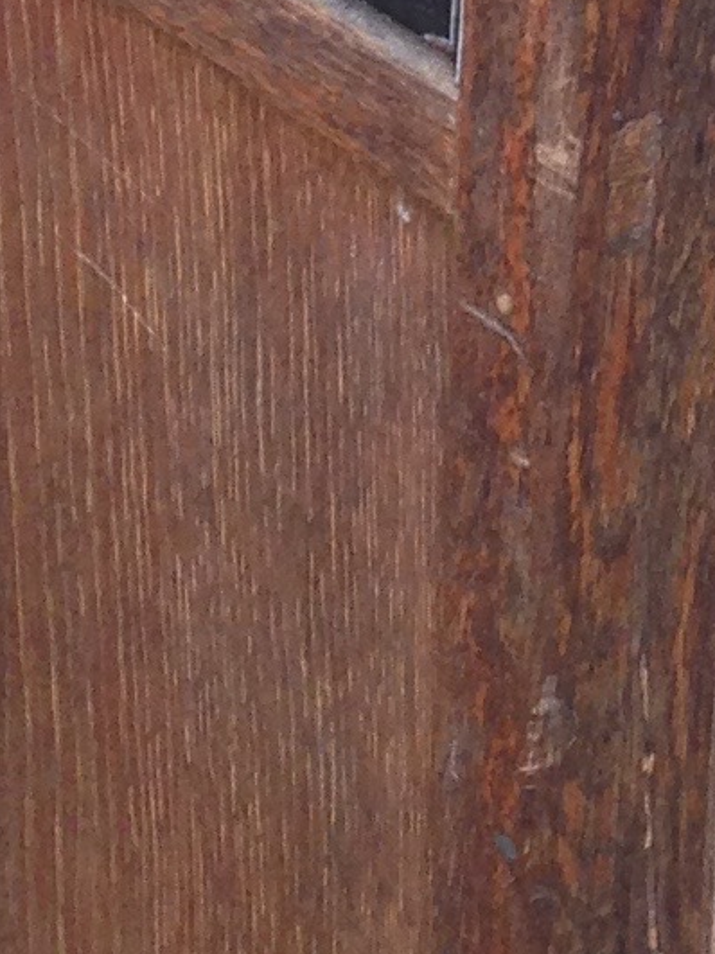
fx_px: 5593
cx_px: 499
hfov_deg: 7.3
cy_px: -539
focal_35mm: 203
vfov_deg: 9.4
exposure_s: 1/60
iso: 64
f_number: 2.4
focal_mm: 4.12
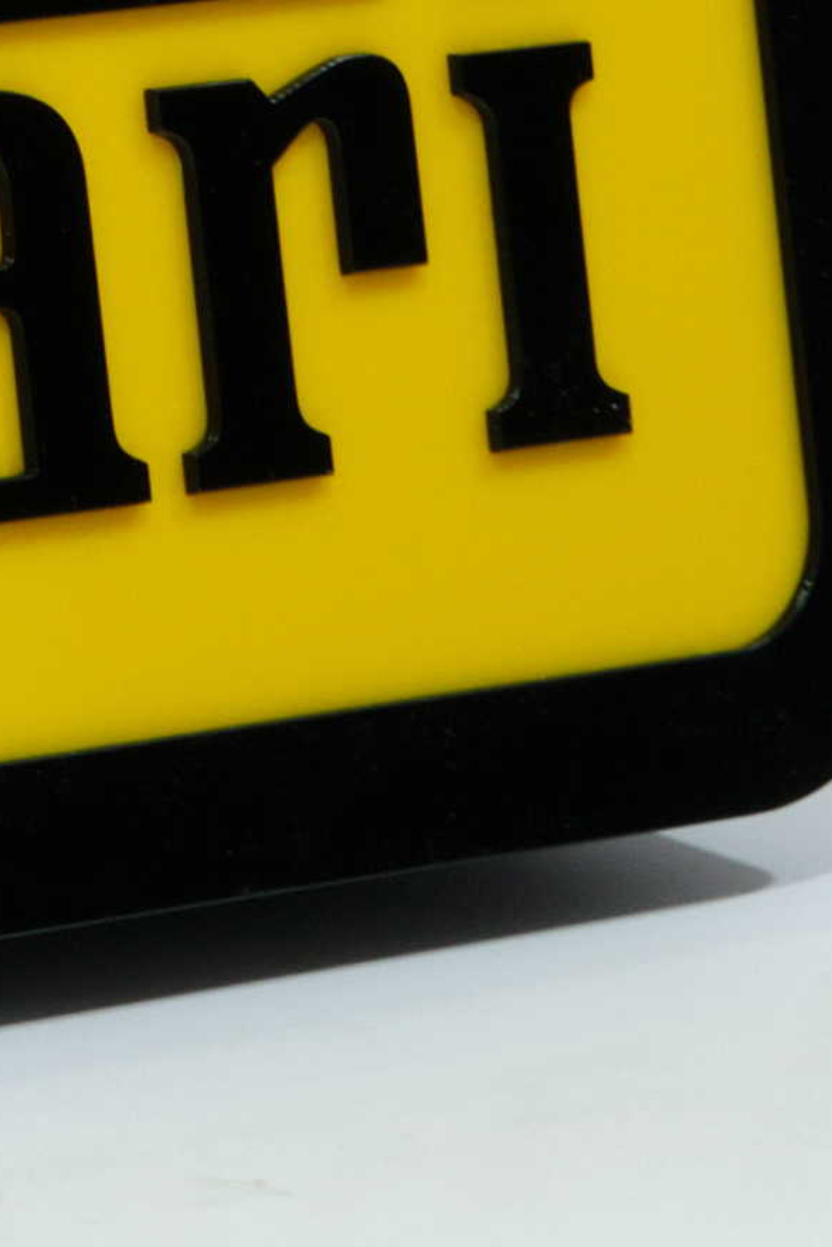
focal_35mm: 312
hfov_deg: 4.3
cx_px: -836
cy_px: -1700
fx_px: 10811
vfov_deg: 6.3
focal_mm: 29.2
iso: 500
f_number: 8
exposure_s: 1/1.59
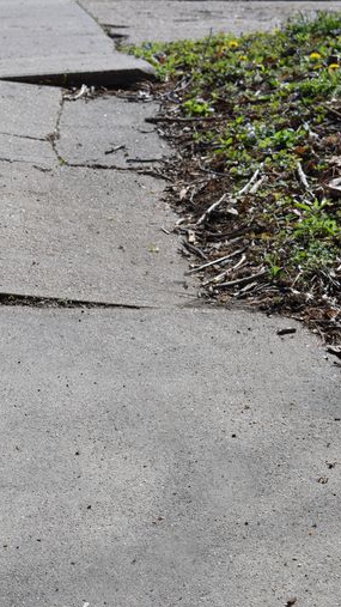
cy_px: 305
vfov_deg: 21.4
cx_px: -112
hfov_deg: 11.7
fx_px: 1608
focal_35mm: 100
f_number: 9
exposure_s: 1/320
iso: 200
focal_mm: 42
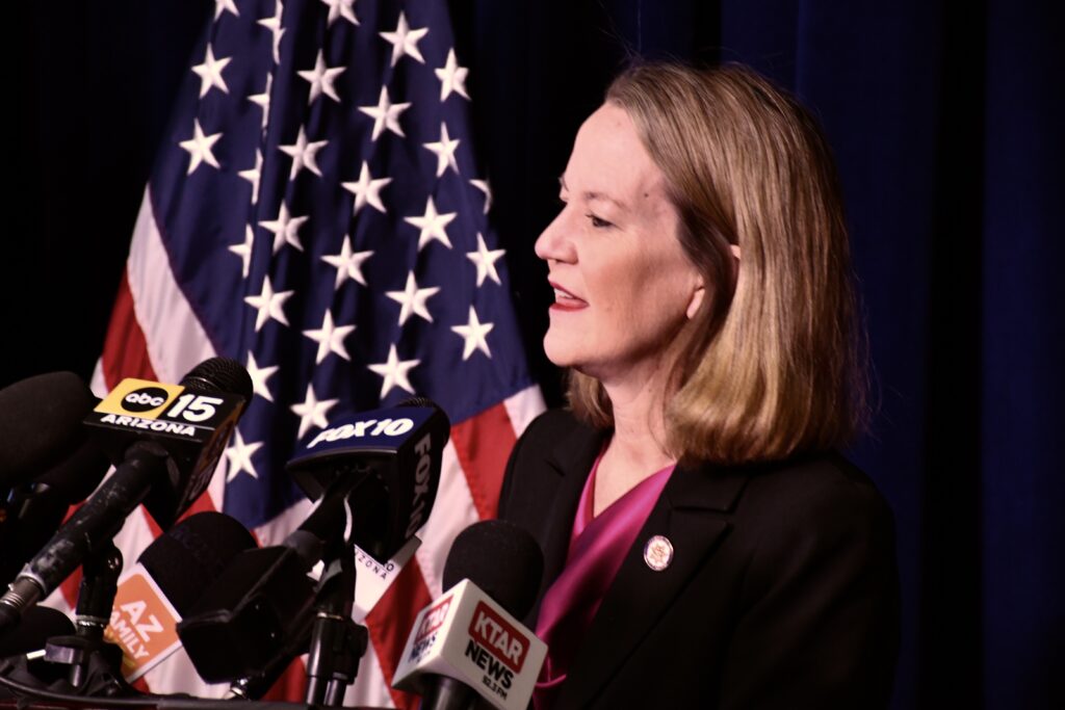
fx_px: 5414
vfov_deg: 7.5
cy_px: 355
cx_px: 532
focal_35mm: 183
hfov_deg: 11.2
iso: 2000
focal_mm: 122
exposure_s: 1/100
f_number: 5.6
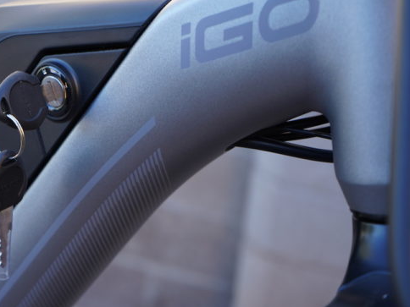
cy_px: 121
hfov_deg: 21.5
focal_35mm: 90
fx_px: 1066
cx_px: 86
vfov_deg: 16.4
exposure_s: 1/60
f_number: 5
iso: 125
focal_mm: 59
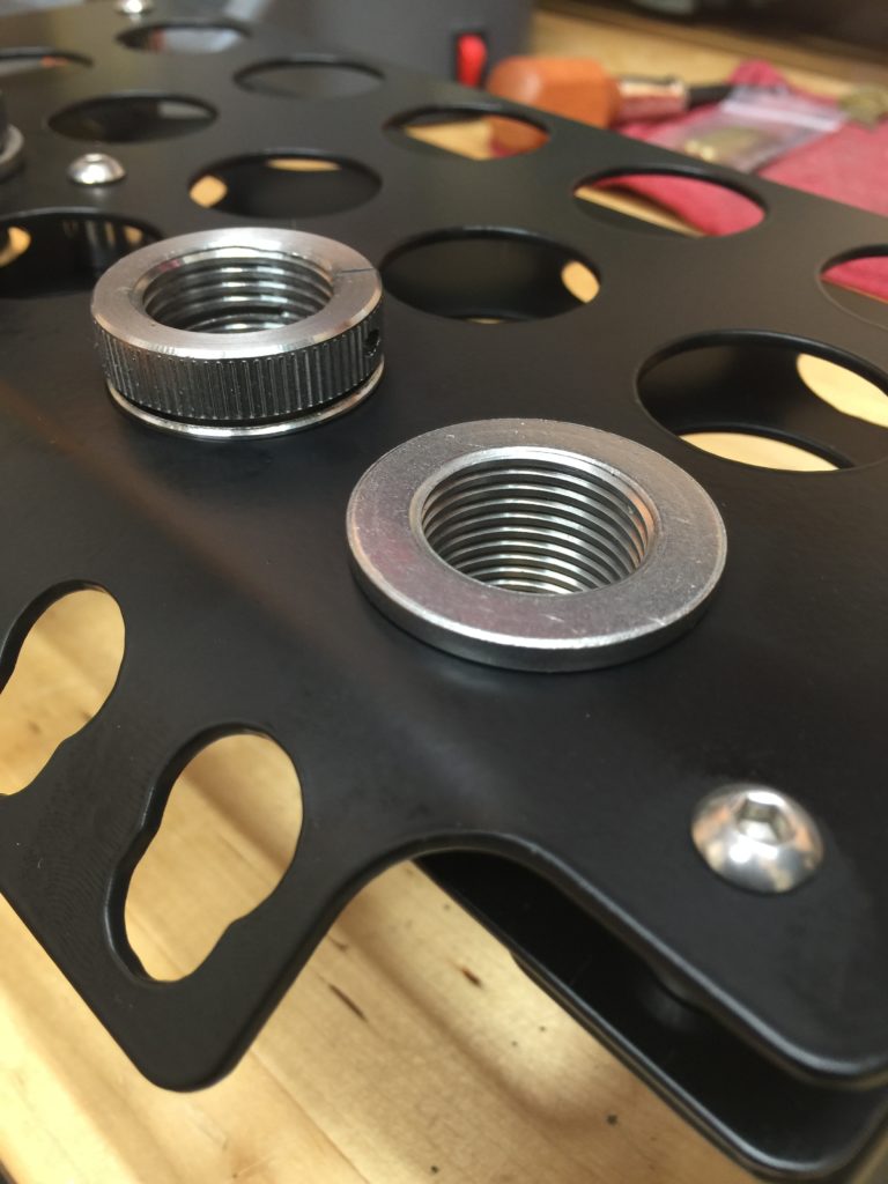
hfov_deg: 48.2
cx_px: 444
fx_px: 992
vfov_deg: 61.7
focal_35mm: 29
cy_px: 592
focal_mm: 4.15
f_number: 2.2
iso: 40
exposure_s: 1/15
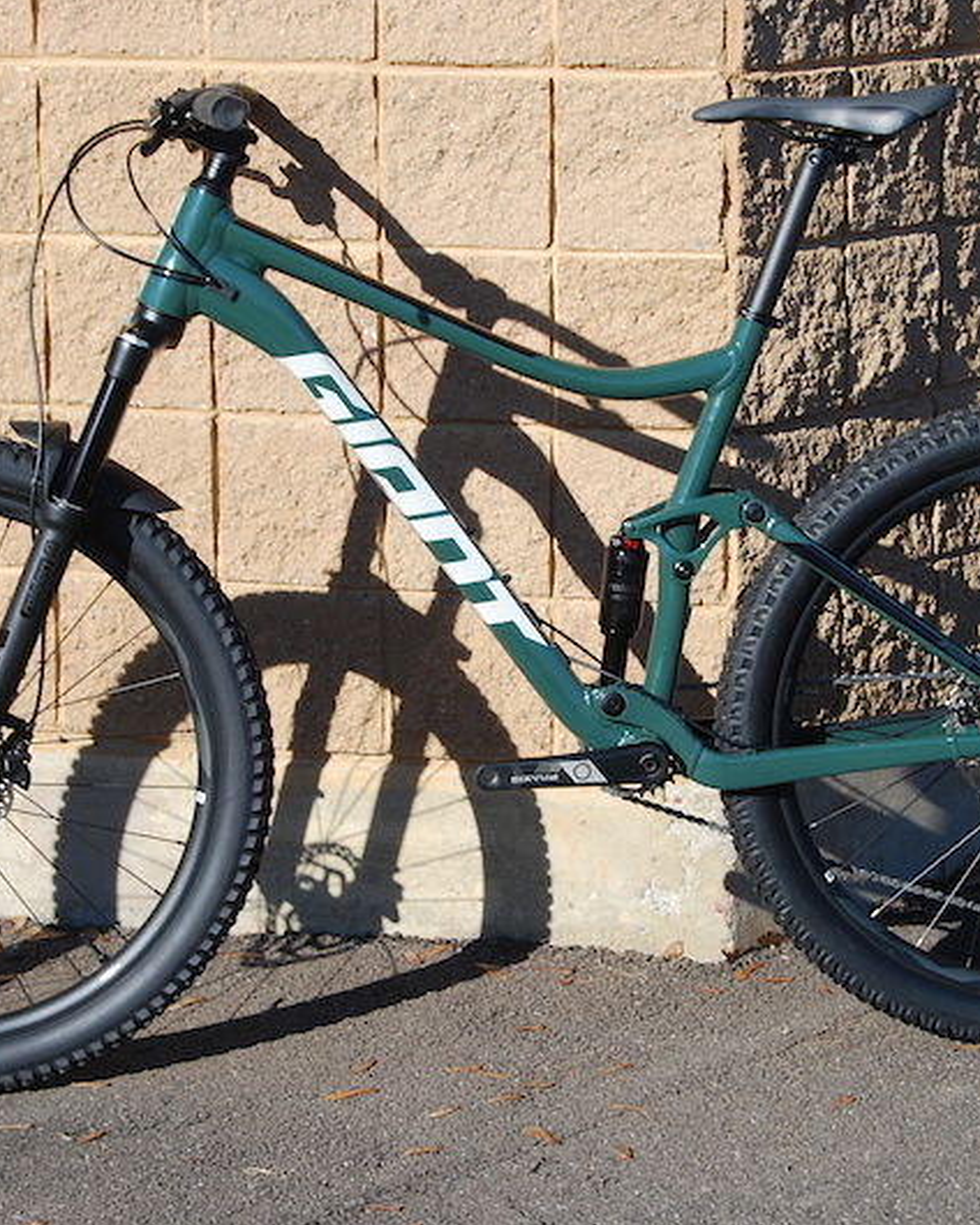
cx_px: 534
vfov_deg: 19.6
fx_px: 3553
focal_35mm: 98
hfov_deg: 15.7
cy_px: 611
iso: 100
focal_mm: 46
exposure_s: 1/250
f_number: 8
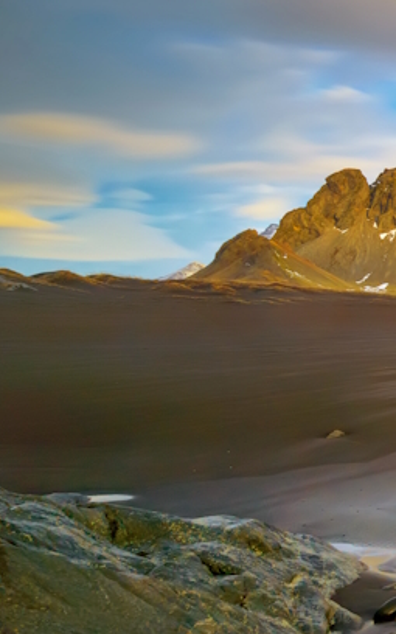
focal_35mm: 48
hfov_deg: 15.8
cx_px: 916
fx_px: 829
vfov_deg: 41.8
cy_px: 355
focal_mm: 16
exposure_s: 25
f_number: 13
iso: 100
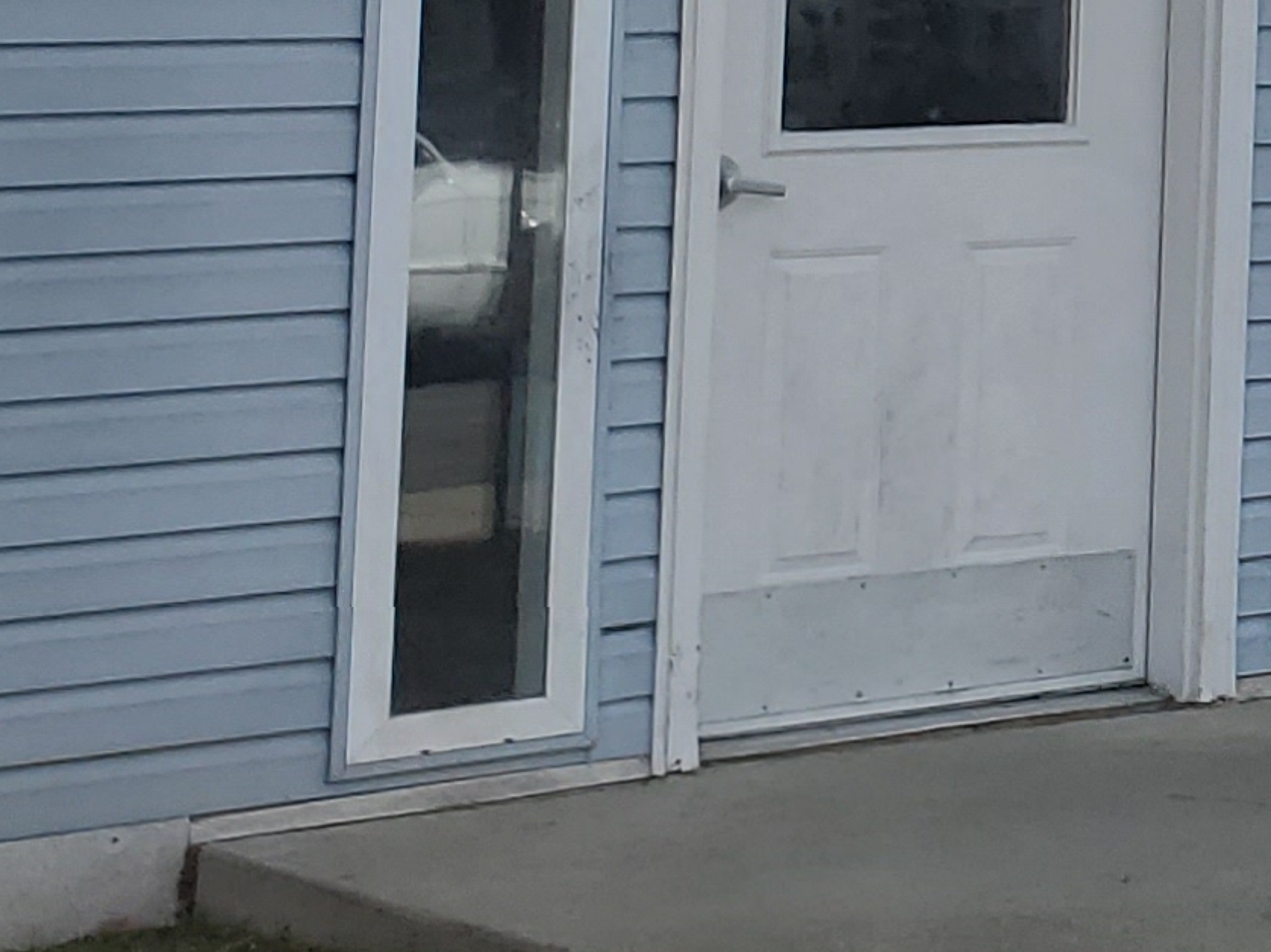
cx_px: 2684
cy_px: -595
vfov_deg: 11.3
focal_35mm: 125
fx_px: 4589
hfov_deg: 13.2
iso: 50
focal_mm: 4.3
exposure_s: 1/1966
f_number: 2.4
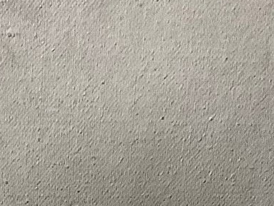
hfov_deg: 11.9
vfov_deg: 8.3
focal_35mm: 163
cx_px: -43
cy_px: 499
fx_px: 1290
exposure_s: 1/60
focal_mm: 3.3
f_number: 2.4
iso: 320
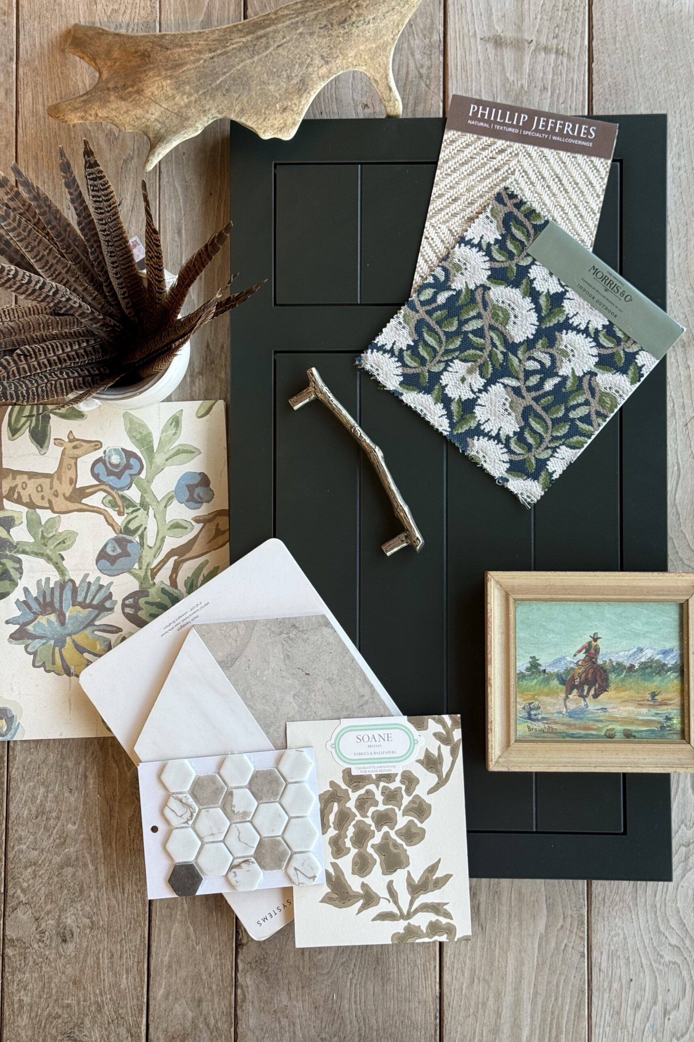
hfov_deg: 27.0
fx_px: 1446
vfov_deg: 39.6
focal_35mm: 50
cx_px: 344
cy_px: 521
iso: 50
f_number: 1.78
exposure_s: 1/120
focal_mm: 6.76
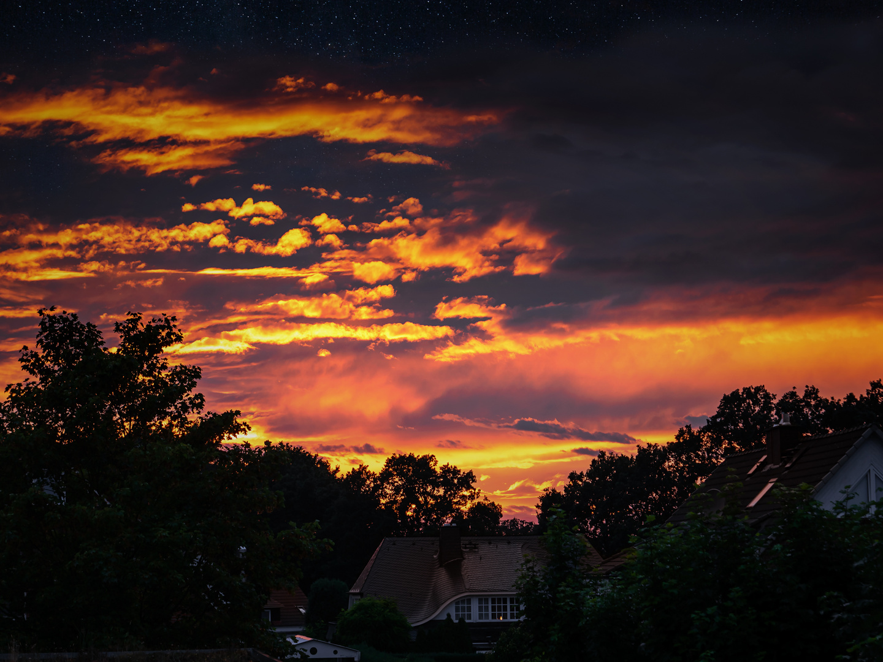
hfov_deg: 23.3
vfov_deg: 17.6
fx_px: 2143
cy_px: 331
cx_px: 442
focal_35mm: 84
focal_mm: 42
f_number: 4
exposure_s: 1/40
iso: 100
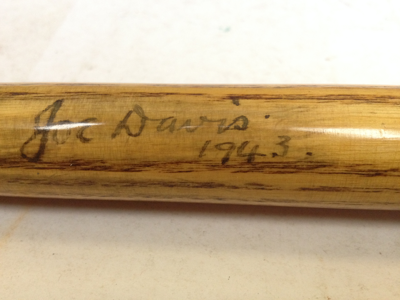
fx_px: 404
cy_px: 150
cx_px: 200
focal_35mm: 35
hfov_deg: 52.6
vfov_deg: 40.7
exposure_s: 1/20
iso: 250
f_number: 2.4
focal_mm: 4.28
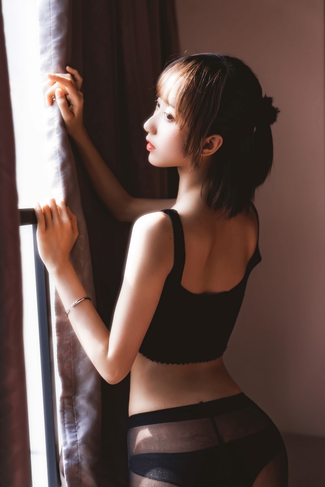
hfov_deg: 32.6
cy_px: 244
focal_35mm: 41
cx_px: 162
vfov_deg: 47.4
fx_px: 555
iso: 160
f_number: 2.8
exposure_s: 1/160
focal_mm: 41
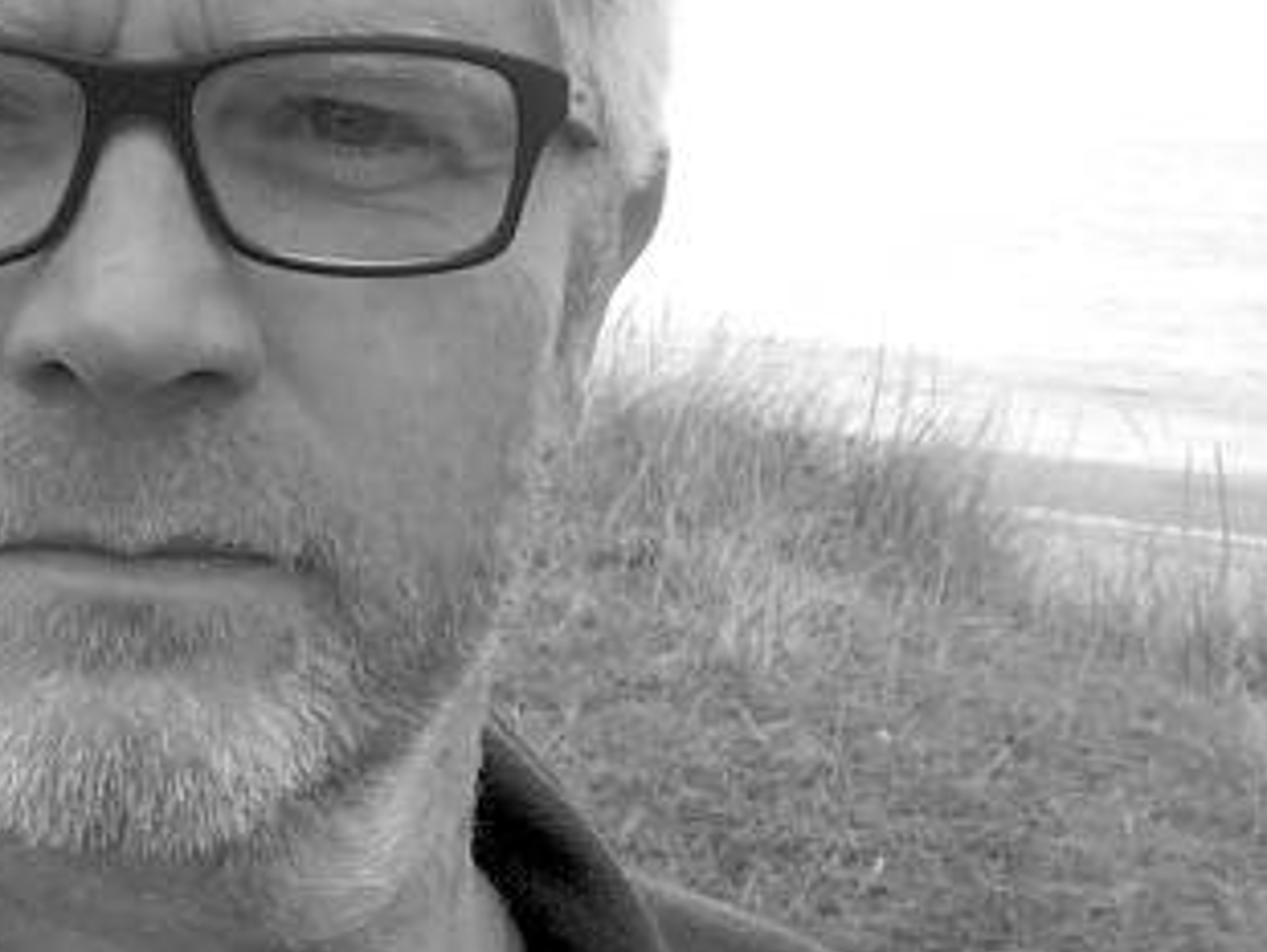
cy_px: 441
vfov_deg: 23.0
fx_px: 2344
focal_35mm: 64
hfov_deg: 29.6
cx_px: 266
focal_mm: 2.15
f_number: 2.4
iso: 50
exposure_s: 1/183
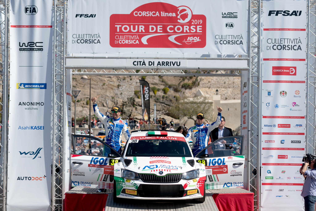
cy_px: 106
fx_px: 614
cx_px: 158
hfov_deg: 28.8
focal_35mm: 70
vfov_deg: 19.5
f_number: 4
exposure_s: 1/1250
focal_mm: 70
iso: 64
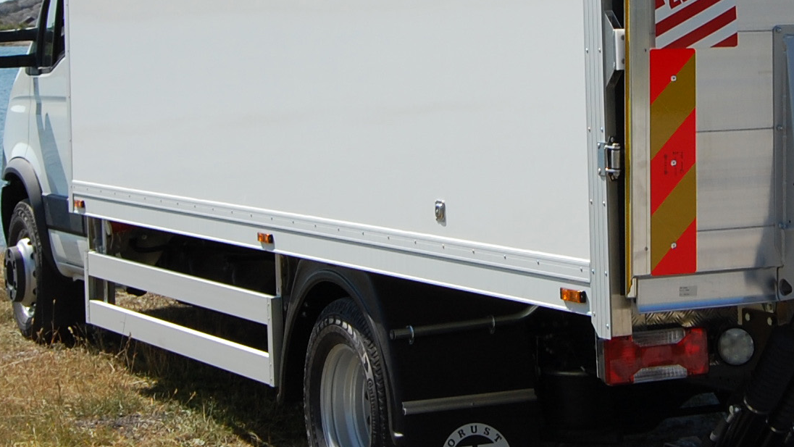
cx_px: 526
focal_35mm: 112
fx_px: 2358
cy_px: -1
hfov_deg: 19.1
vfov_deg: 10.7
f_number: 10
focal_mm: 26
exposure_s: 1/400
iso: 200
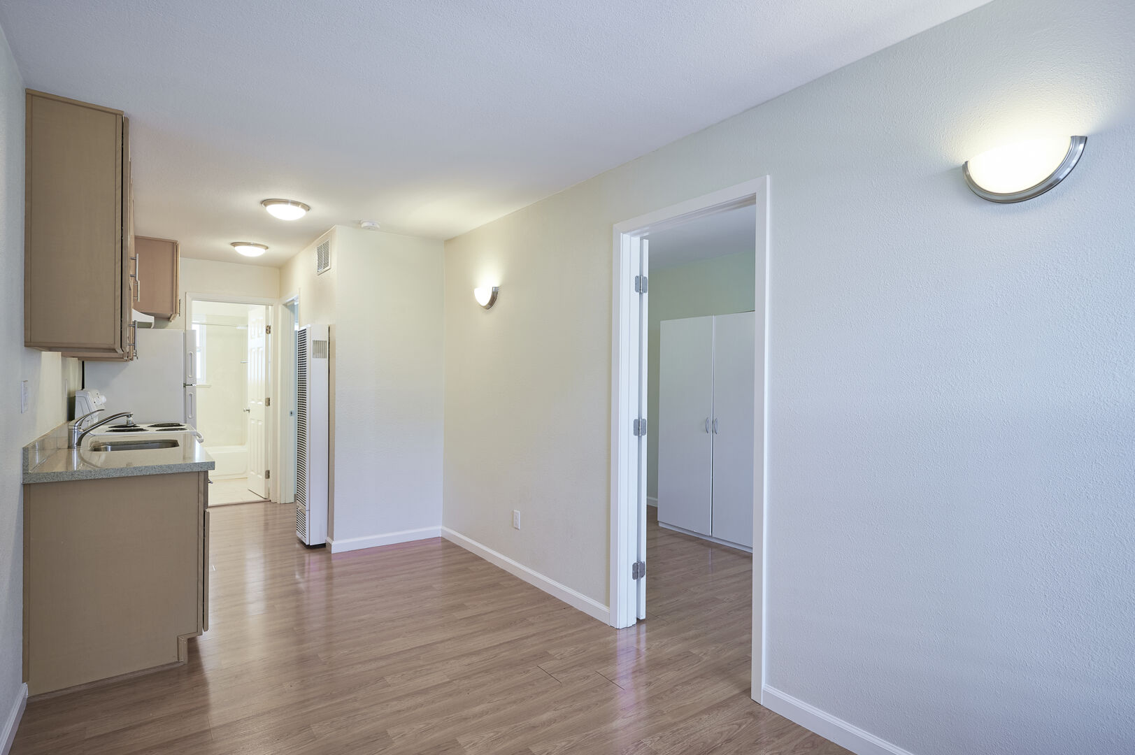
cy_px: 378
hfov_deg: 88.5
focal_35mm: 18
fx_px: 583
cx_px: 568
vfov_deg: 65.9
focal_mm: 18.5
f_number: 8
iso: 100
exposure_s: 1/6
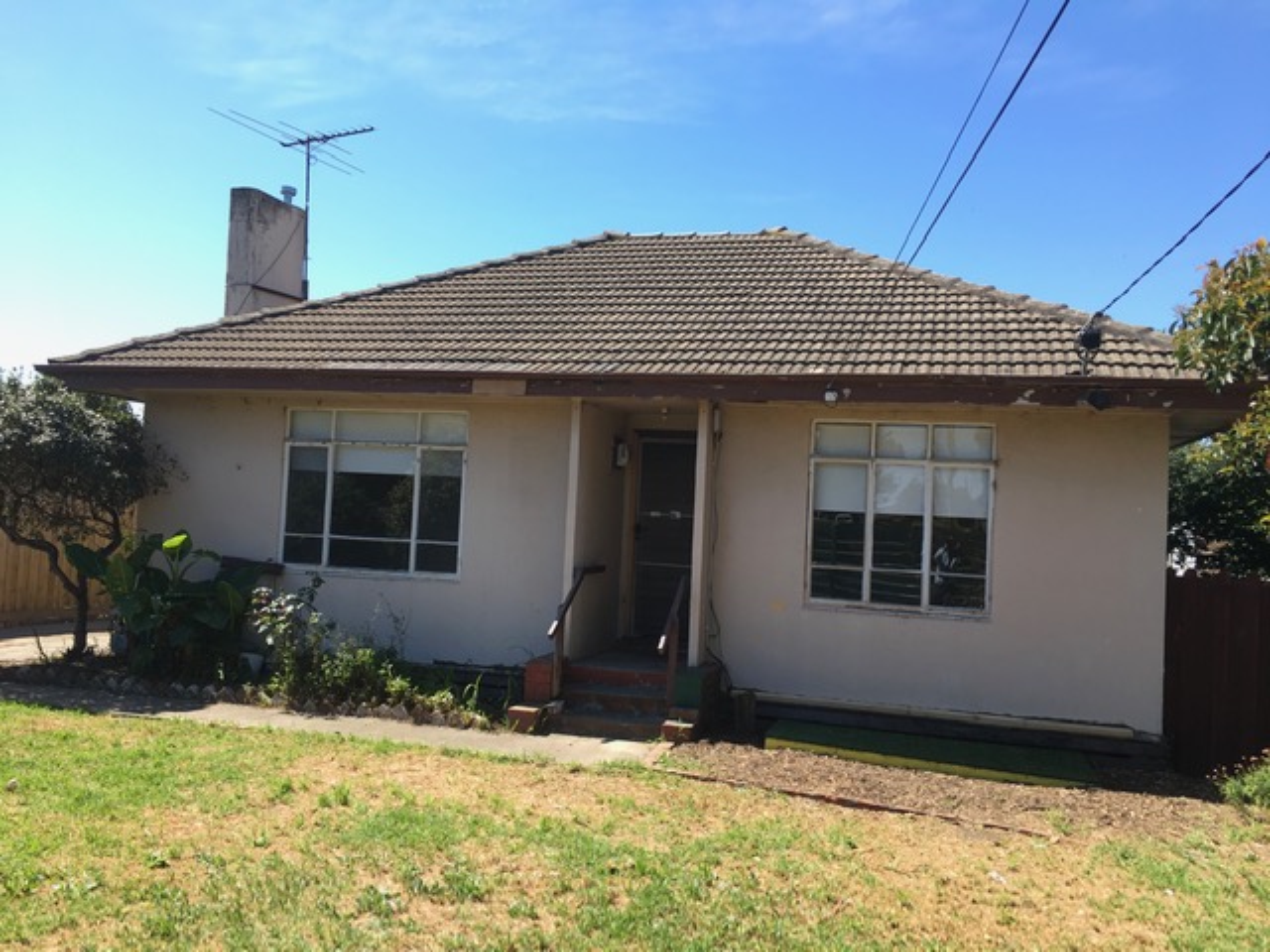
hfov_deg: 61.7
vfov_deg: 48.2
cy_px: 476
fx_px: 1064
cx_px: 635
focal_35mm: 29
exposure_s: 1/574
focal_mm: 4.15
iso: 25
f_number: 2.2
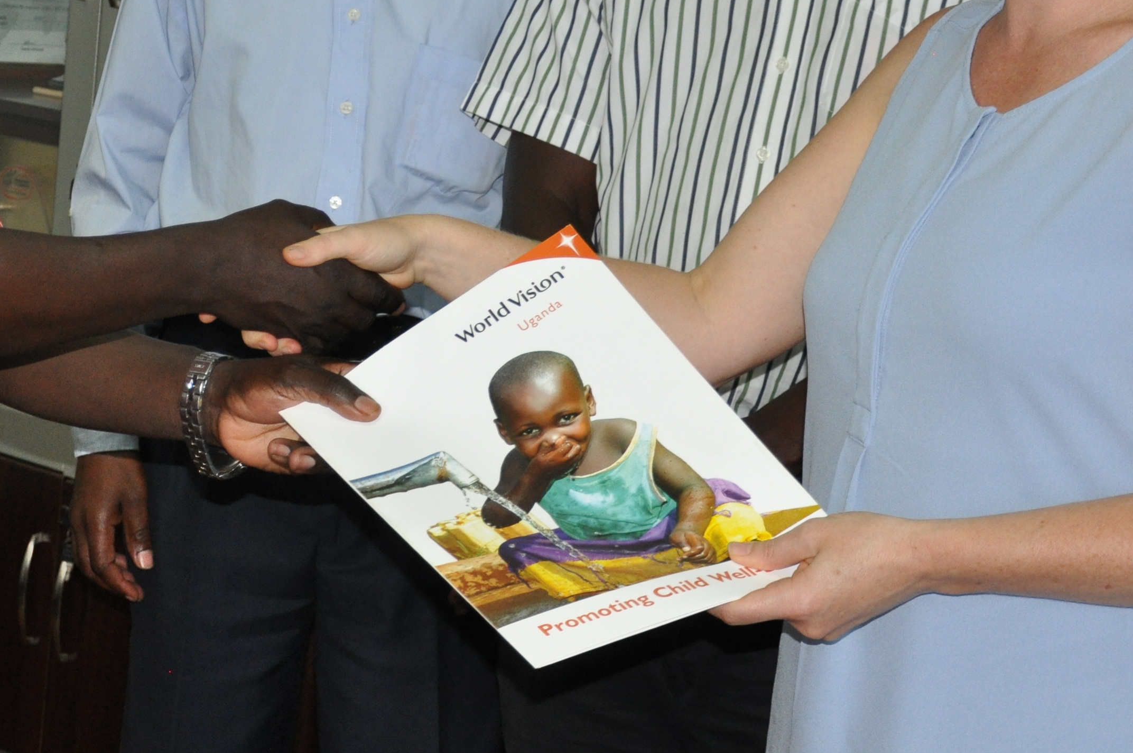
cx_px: 355
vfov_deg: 14.1
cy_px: 122
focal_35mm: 96
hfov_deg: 21.2
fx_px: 3018
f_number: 4.2
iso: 800
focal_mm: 32
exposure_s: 1/60
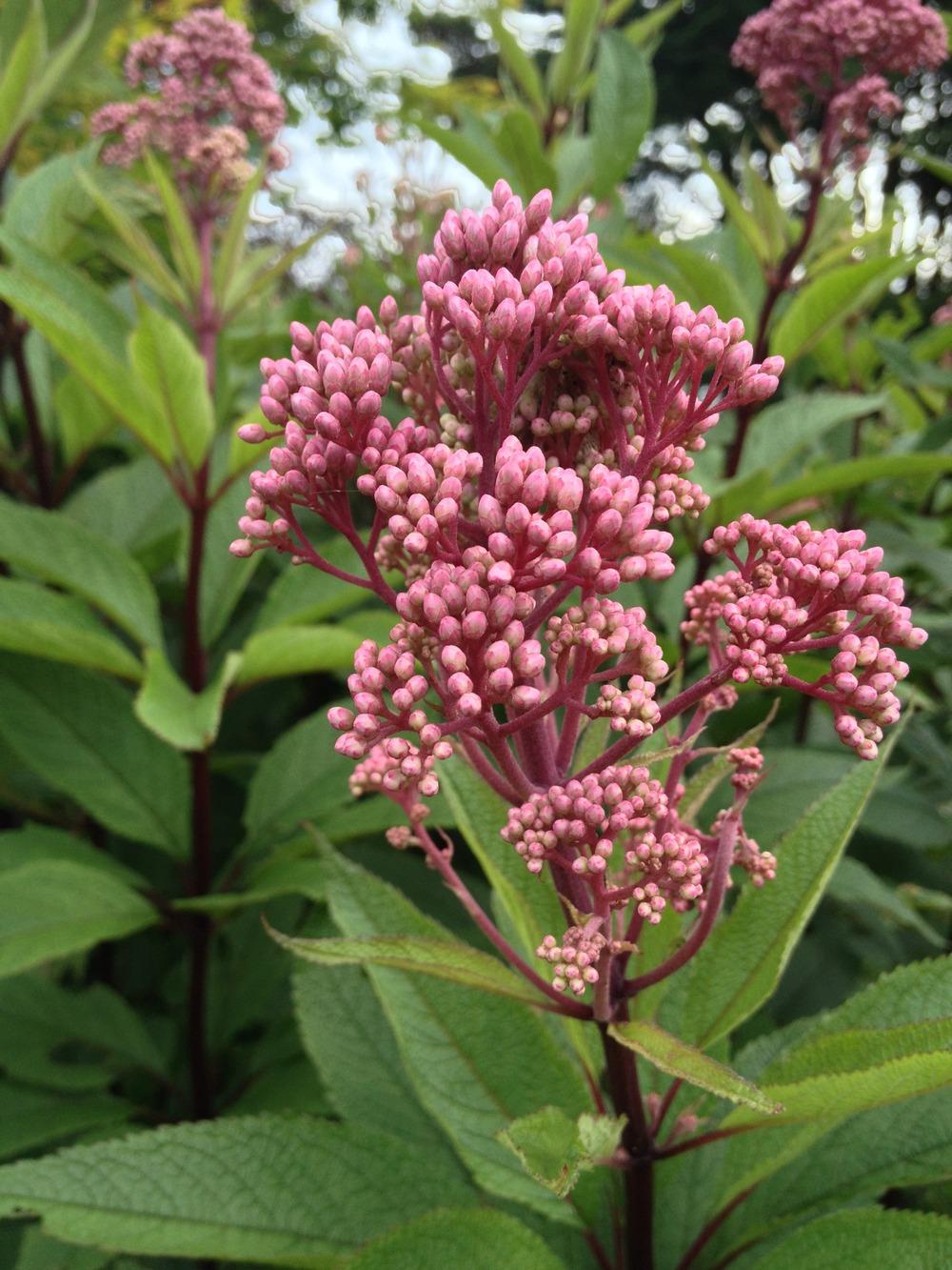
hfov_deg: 40.7
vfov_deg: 52.6
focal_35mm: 35
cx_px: 476
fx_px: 1283
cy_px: 635
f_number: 2.4
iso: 50
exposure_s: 1/190
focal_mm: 4.28
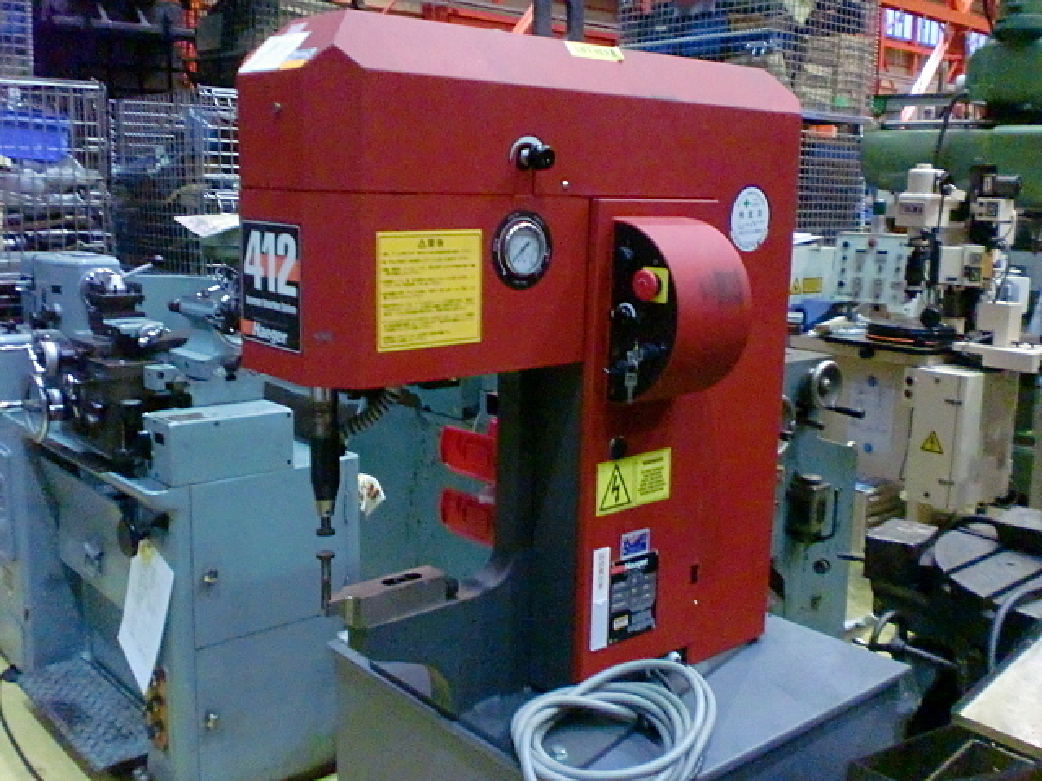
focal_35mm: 35
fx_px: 1054
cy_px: 390
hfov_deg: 52.6
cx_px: 521
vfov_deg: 40.7
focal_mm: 6.3
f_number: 3.1
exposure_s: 1/60
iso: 1250
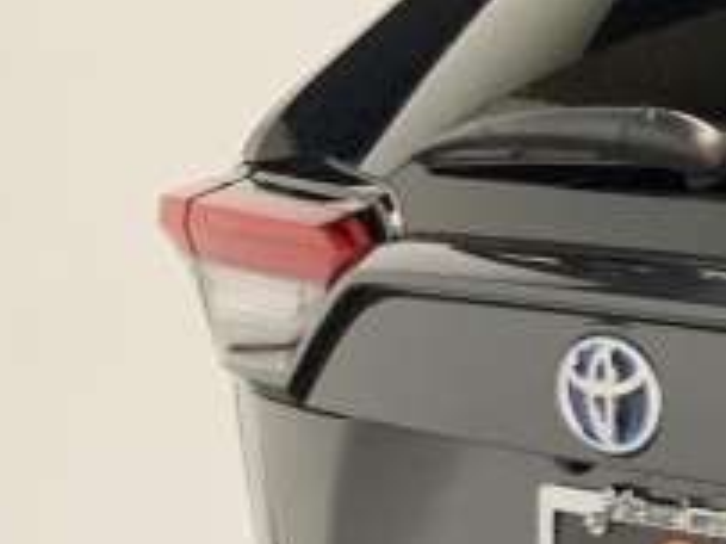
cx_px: 1670
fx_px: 2746
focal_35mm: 131
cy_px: 623
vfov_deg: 11.1
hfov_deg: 12.3
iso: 250
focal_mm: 4.25
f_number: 1.8
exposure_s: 1/40
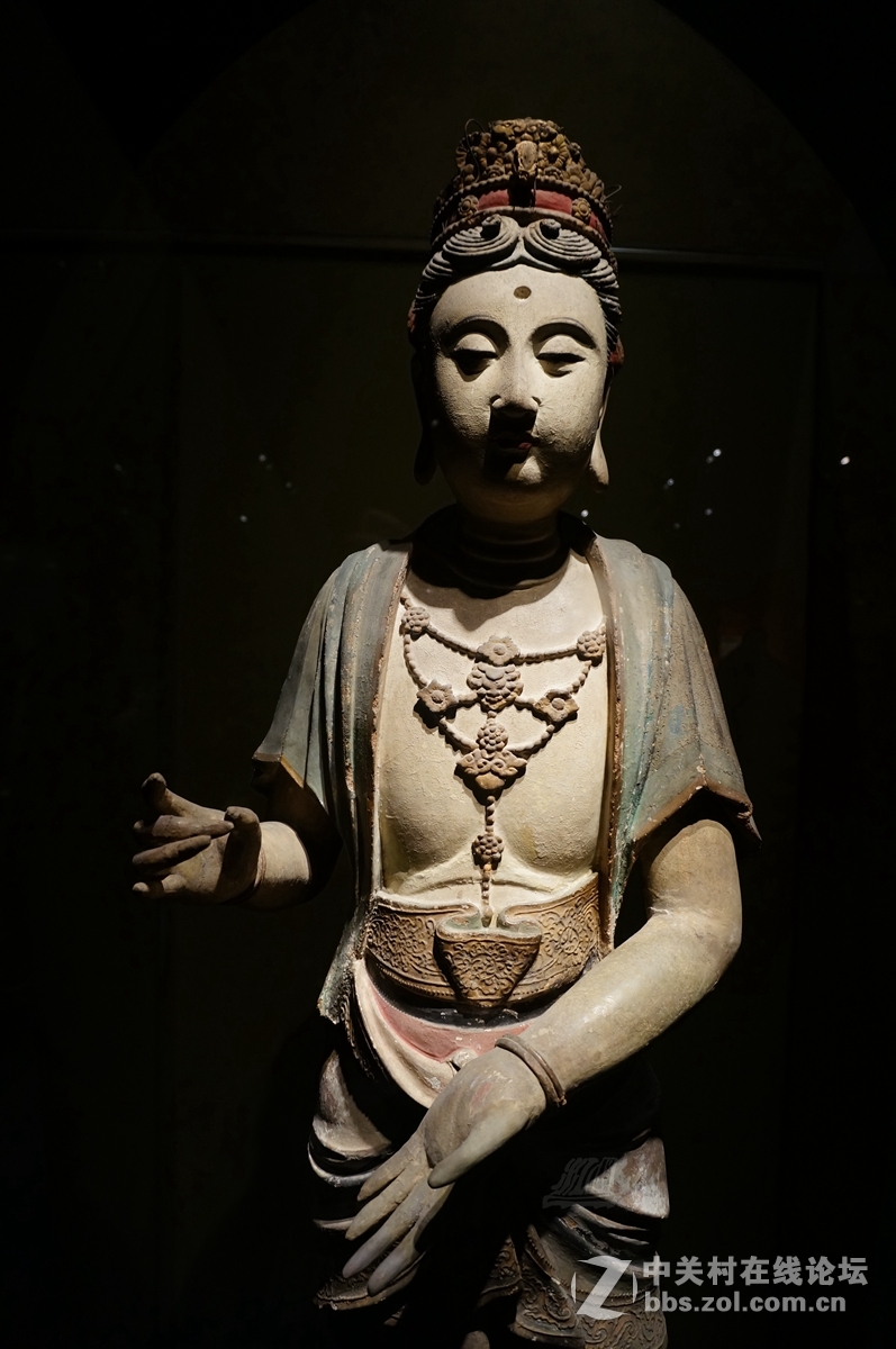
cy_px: 674
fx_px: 898
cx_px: 448
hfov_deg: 53.0
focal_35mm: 24
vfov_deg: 73.8
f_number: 3.5
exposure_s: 1/50
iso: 800
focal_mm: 16
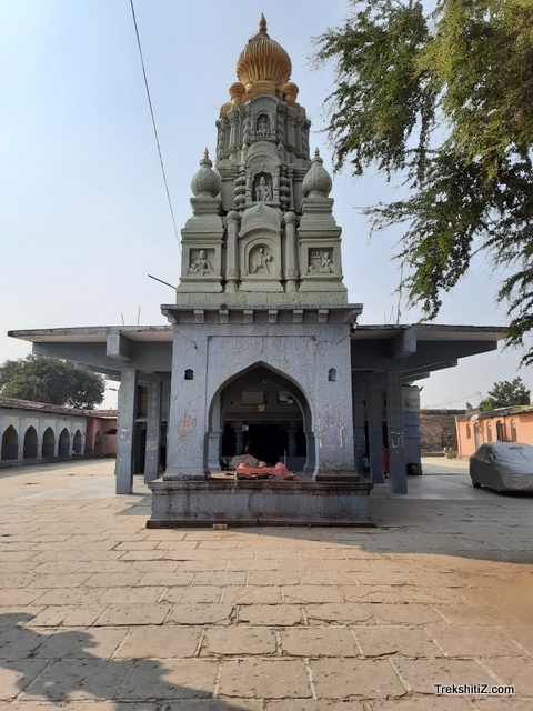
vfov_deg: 71.6
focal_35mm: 24
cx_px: 266
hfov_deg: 56.8
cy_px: 356
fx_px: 493
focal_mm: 5.23
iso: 20
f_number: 1.8
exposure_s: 1/1506
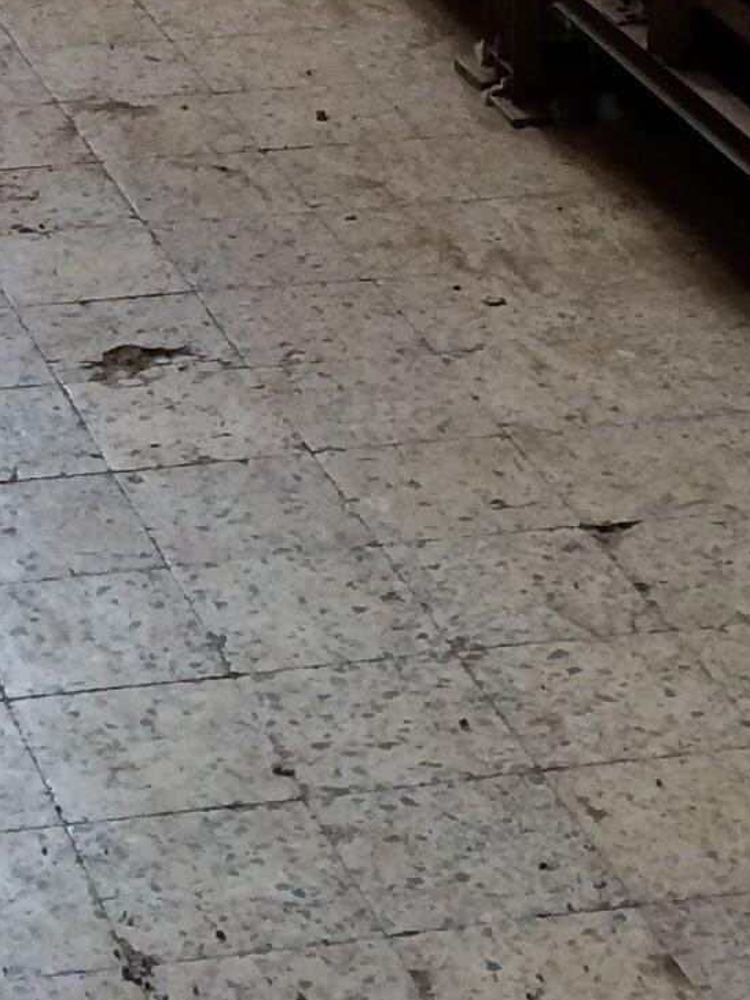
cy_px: -870
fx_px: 3755
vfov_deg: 13.4
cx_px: -80
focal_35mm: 130
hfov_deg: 11.2
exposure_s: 1/33
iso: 80
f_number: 2.2
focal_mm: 4.15
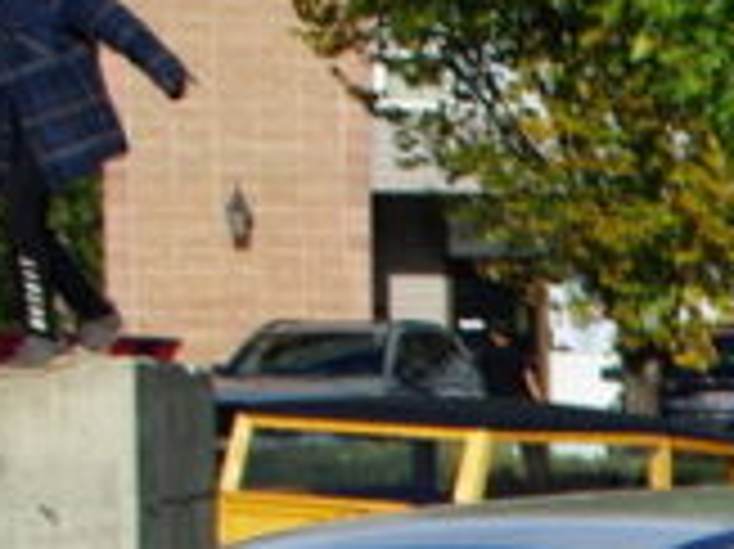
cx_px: 1657
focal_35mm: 246
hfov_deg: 7.6
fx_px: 5212
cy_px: 1048
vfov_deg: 5.9
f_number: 10
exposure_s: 1/250
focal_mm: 26.25
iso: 100
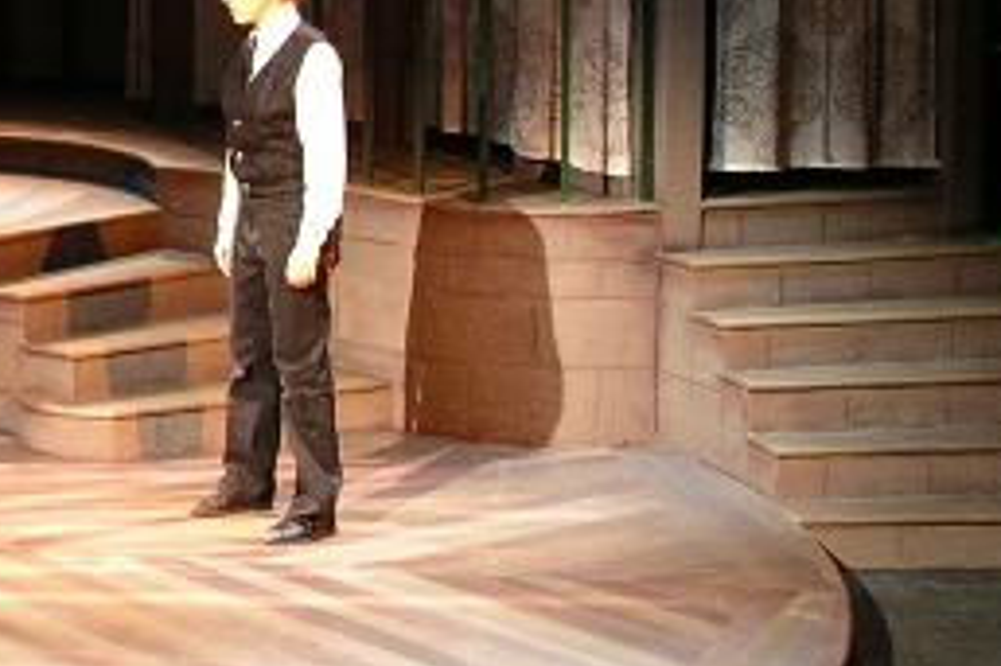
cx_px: -195
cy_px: 84
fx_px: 2918
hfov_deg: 18.5
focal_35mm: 105
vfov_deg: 12.9
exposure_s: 1/1.72
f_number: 2.8
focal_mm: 7.8
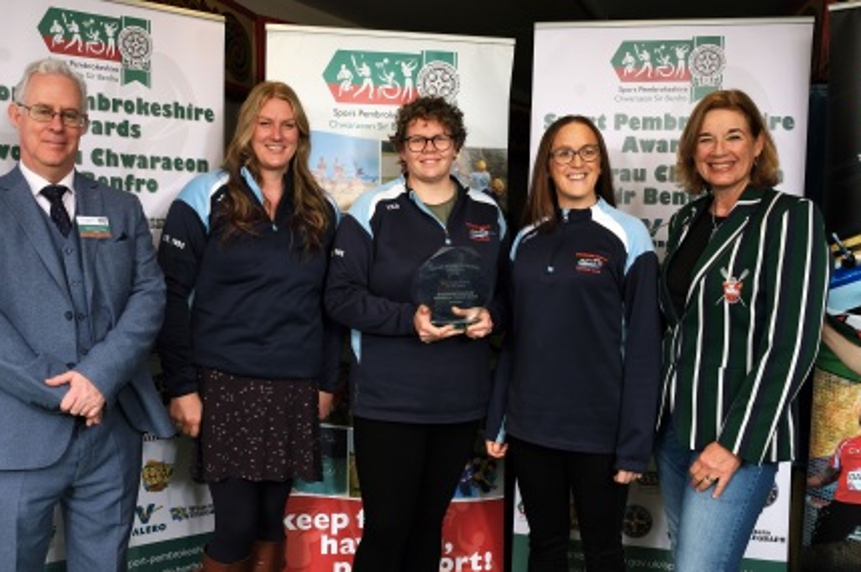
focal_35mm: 35
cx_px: 381
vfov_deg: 37.8
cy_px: 294
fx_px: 836
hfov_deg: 54.4
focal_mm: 20
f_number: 8
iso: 400
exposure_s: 1/60
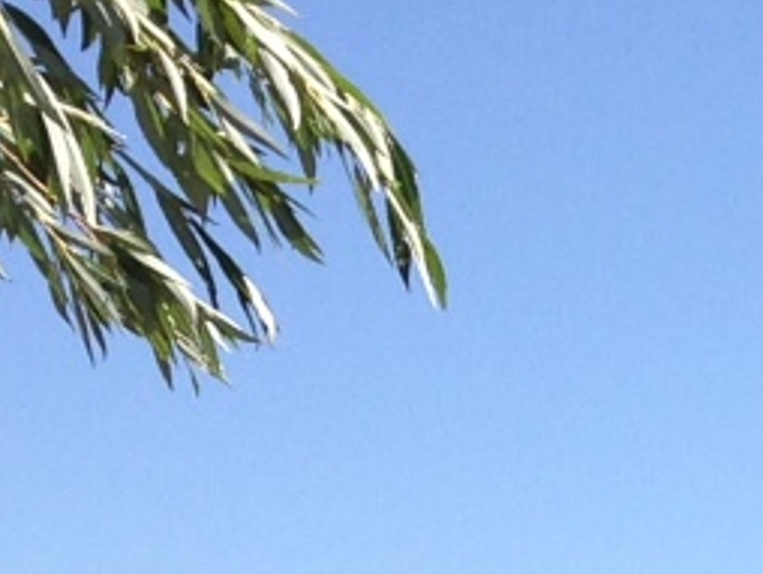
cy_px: 1824
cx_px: 1382
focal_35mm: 212
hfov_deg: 8.9
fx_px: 4677
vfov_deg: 6.3
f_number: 2.4
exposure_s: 1/1063
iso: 50
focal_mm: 4.13
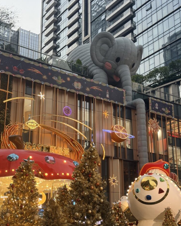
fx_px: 348
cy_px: 115
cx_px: 92
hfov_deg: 29.1
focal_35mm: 52
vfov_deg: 36.0
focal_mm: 6.76
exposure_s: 1/100
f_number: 1.78
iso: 100
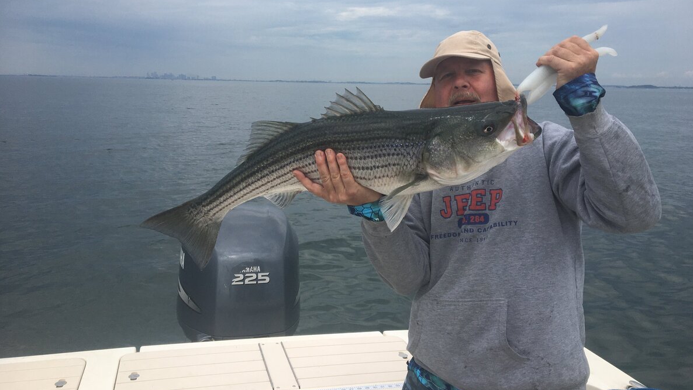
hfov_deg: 61.0
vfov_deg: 36.4
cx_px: 350
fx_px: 588
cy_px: 143
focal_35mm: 32
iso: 25
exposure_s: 1/1923
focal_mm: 4.15
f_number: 2.2
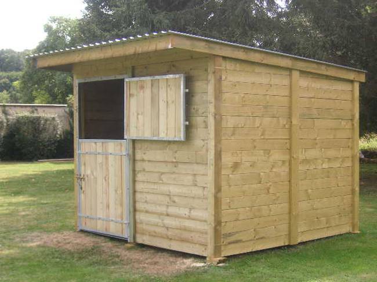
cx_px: 188
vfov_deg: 25.2
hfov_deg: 33.2
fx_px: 631
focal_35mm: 58
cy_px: 141
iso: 50
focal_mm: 9.6
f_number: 3.7
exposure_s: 1/180
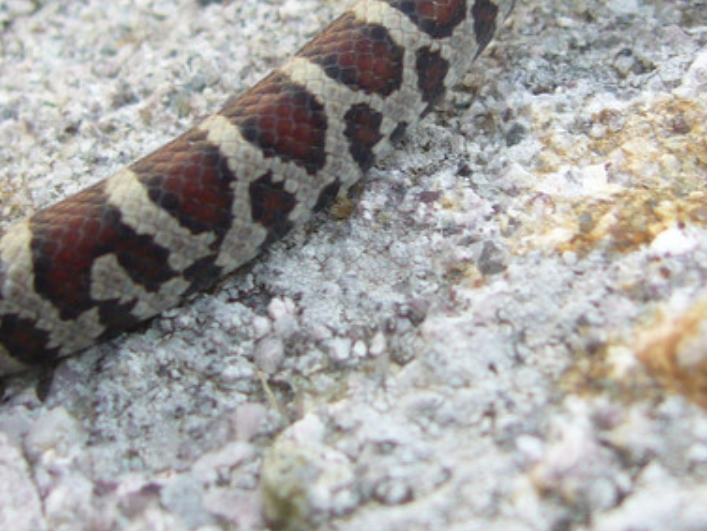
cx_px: 382
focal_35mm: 99
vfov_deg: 14.9
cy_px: 105
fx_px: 2023
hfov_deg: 19.8
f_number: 2.8
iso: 80
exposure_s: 1/30
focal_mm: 5.8
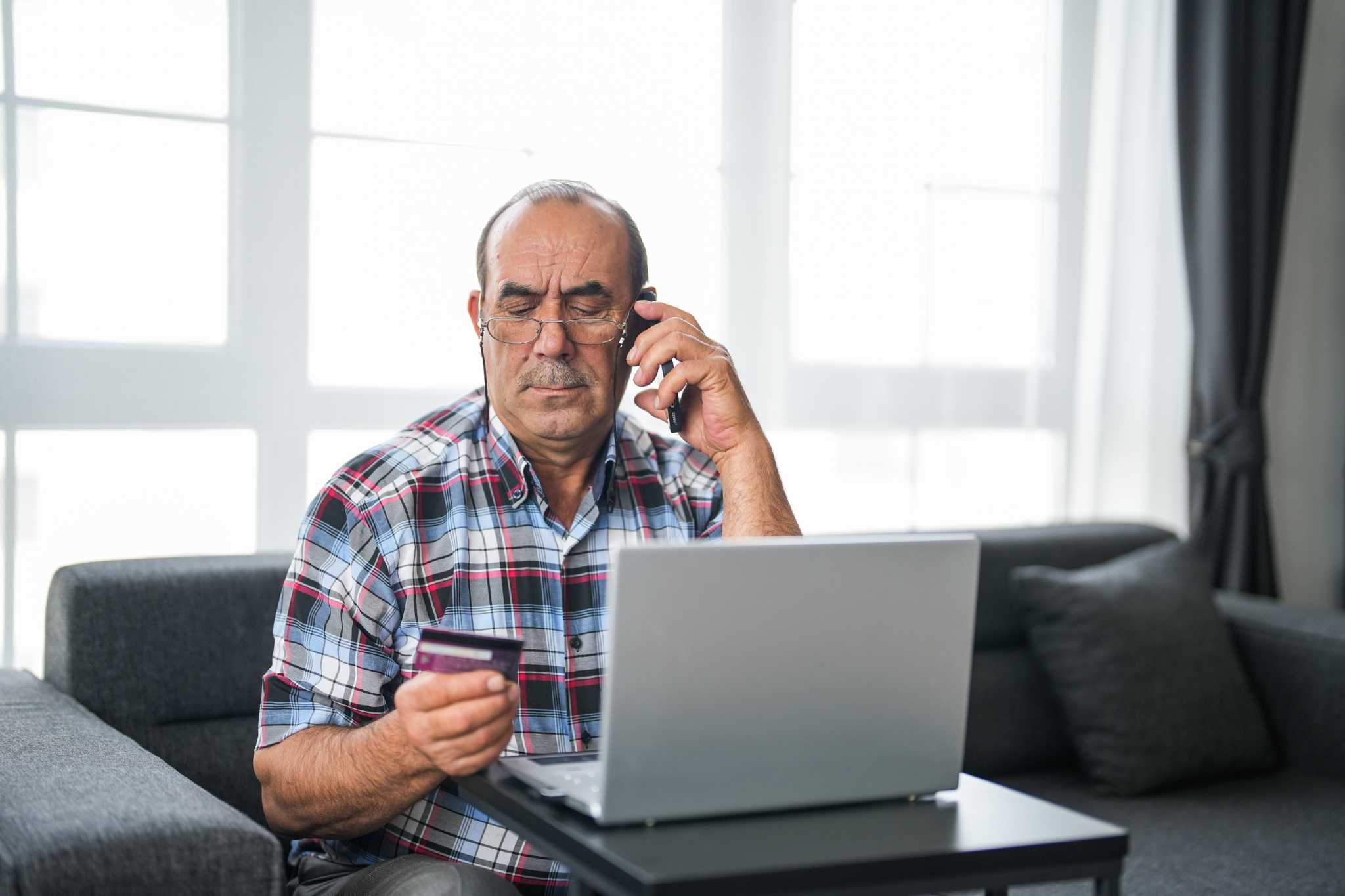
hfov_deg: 39.6
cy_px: 448
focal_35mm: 50
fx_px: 1868
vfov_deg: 27.0
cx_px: 672
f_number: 1.2
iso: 320
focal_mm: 50
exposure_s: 1/1000
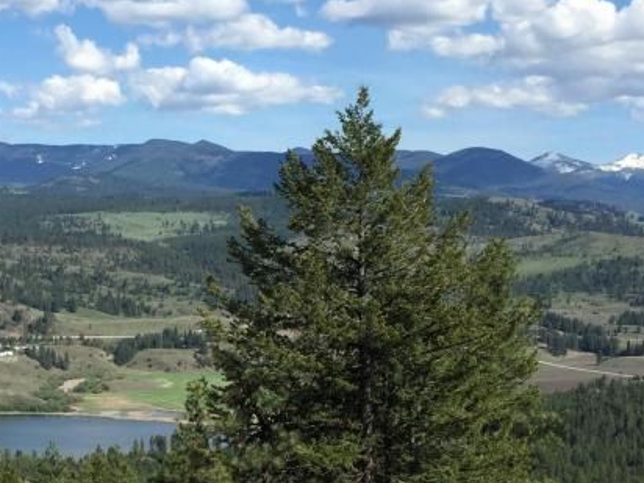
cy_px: 336
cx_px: 177
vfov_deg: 20.3
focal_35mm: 72
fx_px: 1339
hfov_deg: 26.7
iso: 32
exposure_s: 1/2198
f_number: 2.2
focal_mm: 4.15
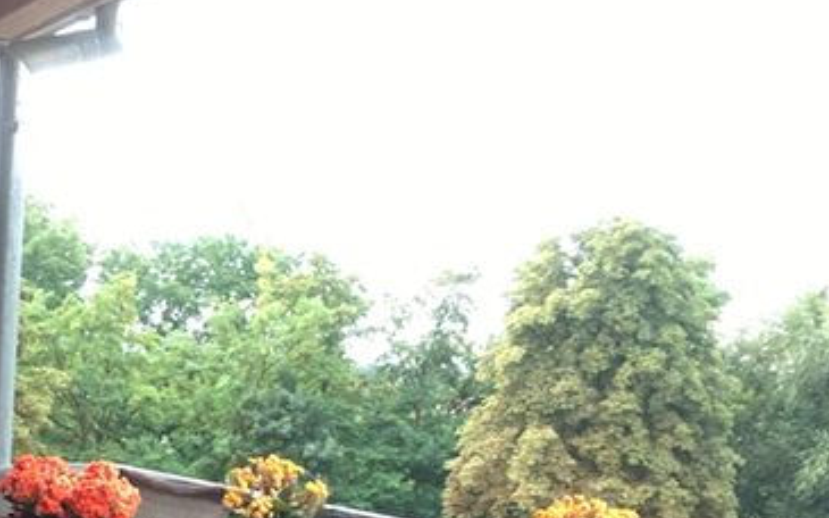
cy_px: 512
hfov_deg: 33.3
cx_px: 136
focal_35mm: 59
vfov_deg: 21.3
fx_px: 1333
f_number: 2.2
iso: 25
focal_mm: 4.15
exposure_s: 1/100
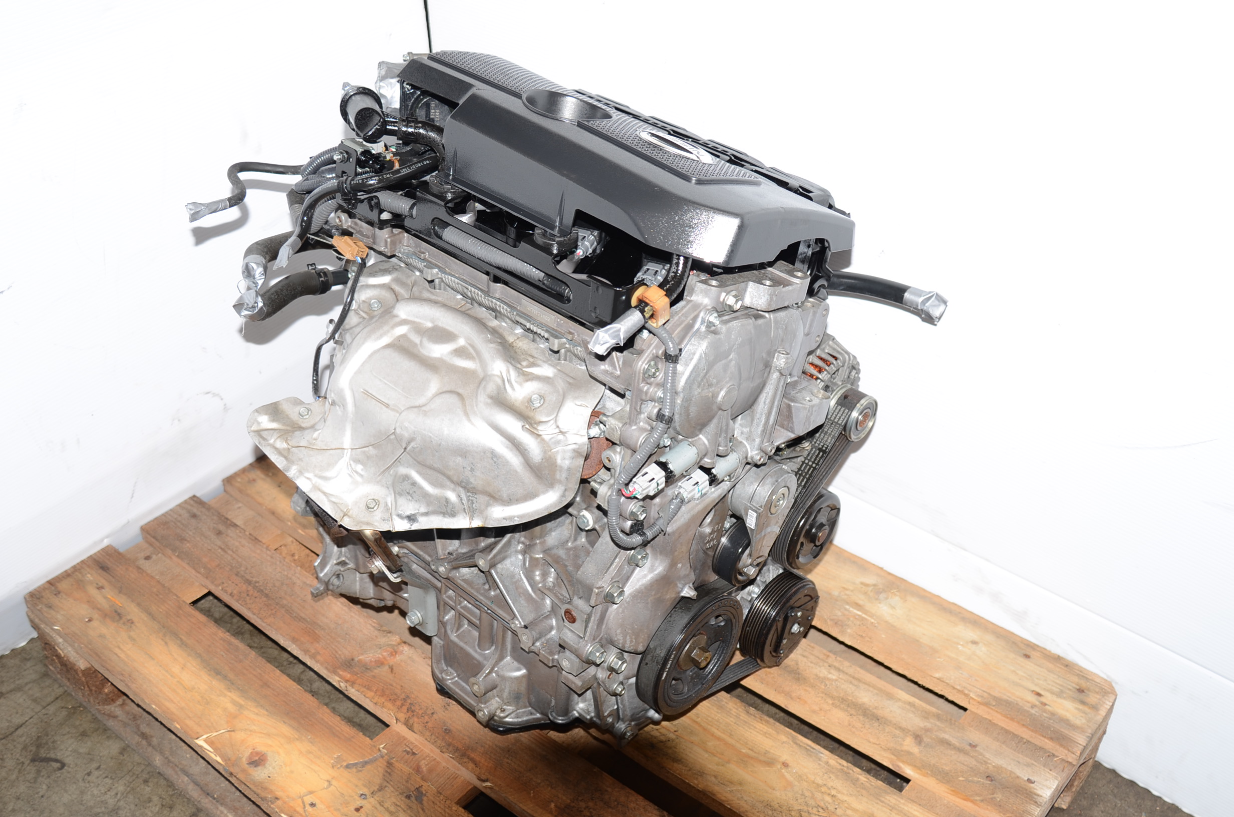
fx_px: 1231
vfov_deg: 36.7
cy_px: 408
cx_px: 617
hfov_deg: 53.2
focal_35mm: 36
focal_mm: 24
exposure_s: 1/125
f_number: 4
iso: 100
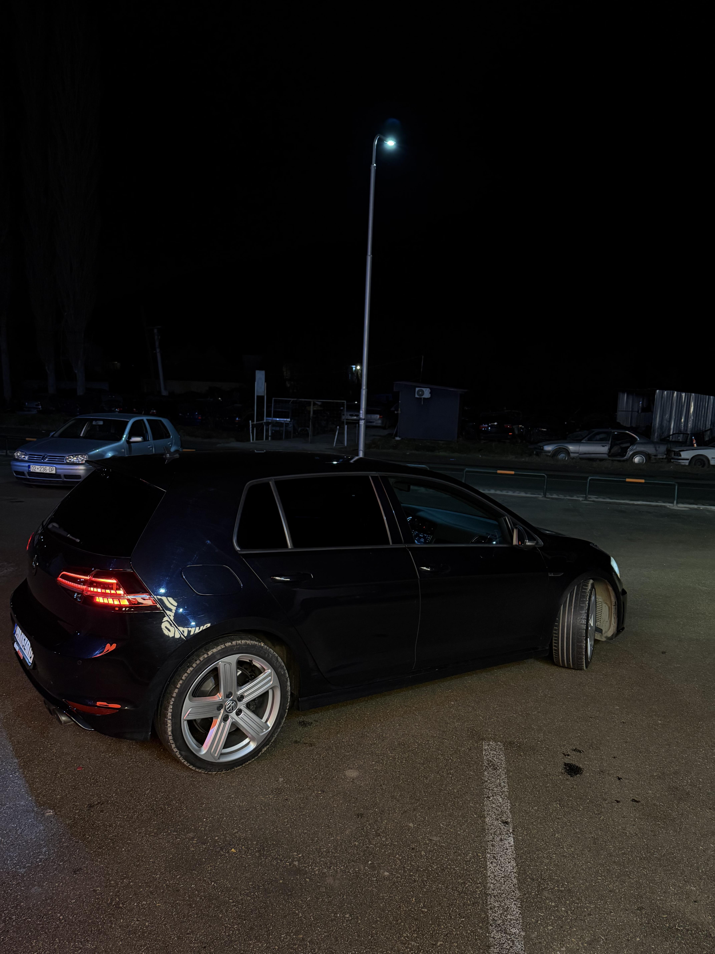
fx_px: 661
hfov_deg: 56.8
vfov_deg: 71.6
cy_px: 477
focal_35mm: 24
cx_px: 358
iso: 400
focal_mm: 6.76
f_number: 1.78
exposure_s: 1/50
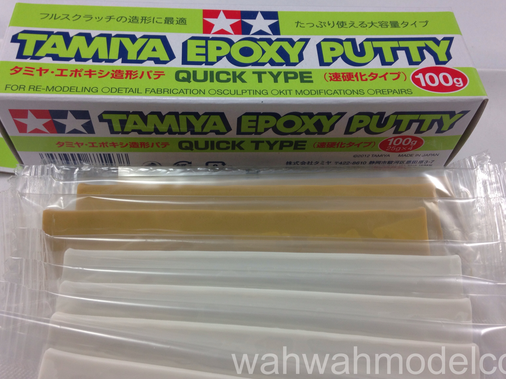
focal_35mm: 35
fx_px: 512
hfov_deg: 52.6
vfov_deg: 40.7
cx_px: 252
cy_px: 183
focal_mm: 4.13
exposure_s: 1/60
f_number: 2.4
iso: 64
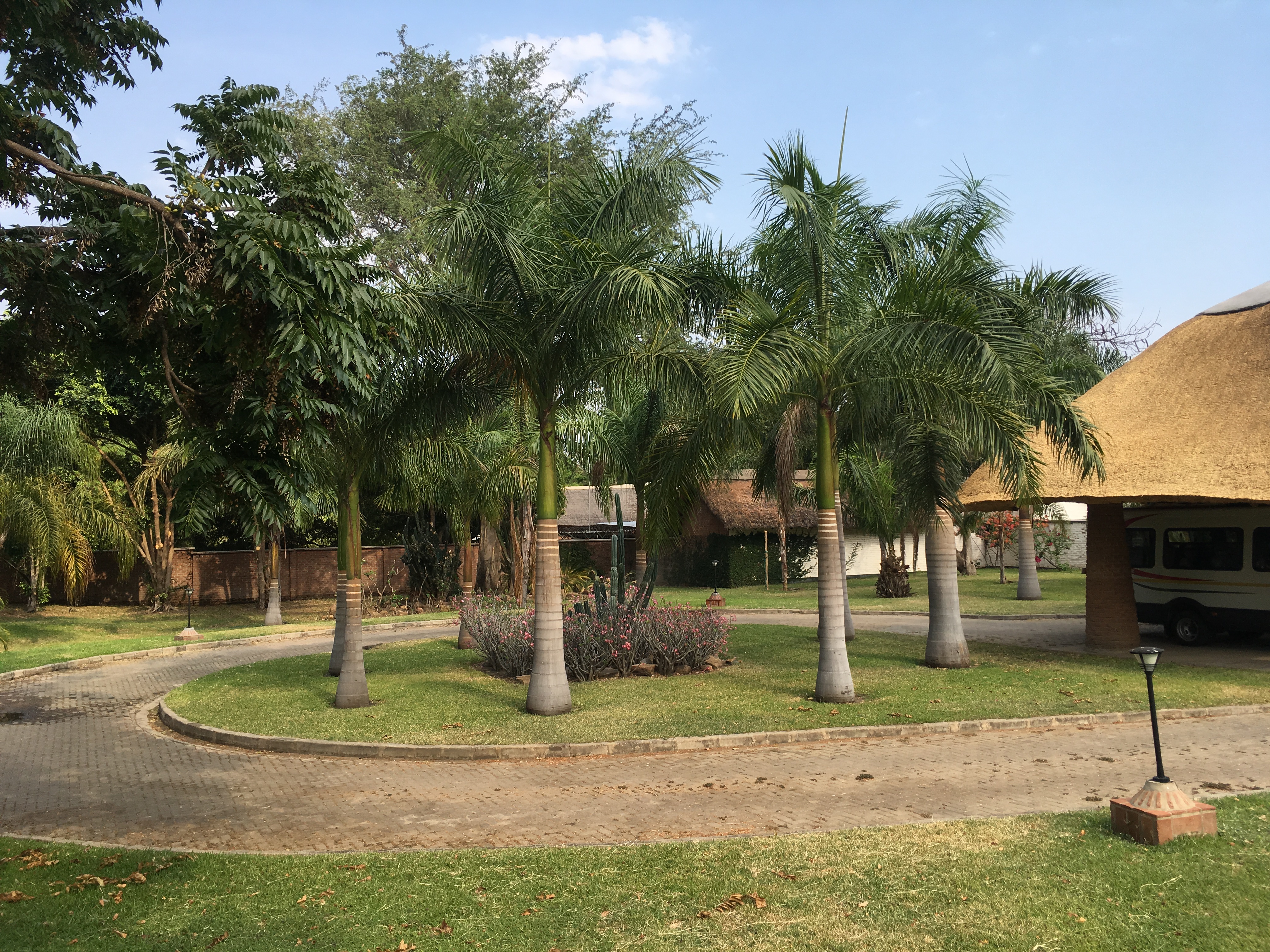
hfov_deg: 61.7
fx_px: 1064
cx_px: 635
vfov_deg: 48.2
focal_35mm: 29
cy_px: 476
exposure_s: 1/827
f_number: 2.2
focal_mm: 4.15
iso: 25
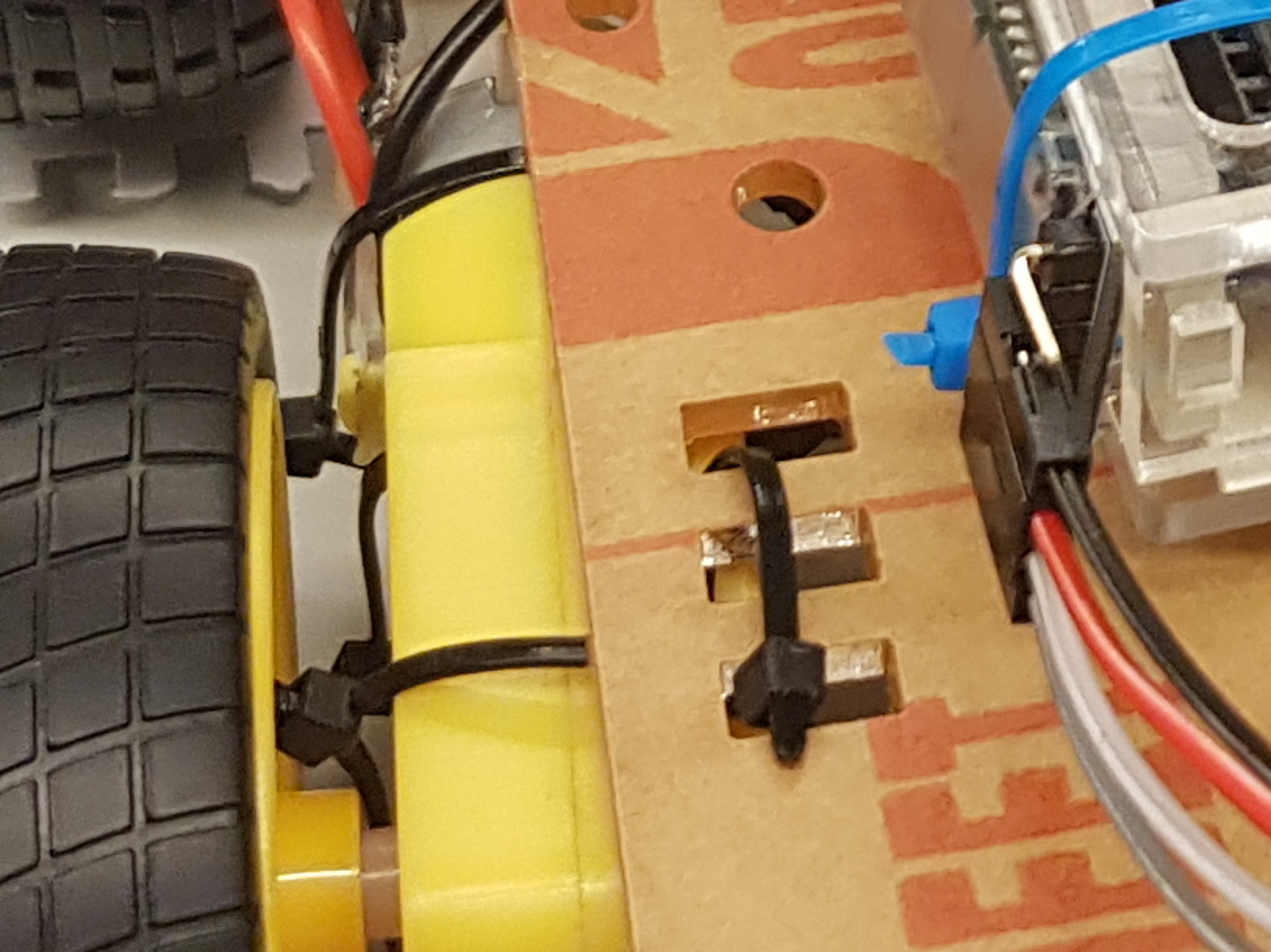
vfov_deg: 11.3
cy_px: -194
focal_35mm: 129
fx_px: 4734
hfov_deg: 14.9
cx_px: 1362
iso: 160
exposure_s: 1/50
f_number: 1.7
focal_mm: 4.2
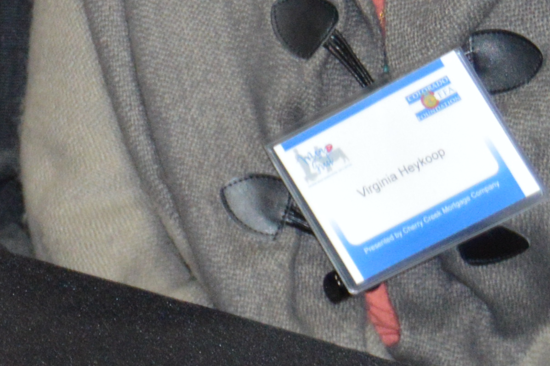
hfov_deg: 9.4
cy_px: -413
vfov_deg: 6.3
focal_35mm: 211
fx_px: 3221
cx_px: -391
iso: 1100
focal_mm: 28
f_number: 4
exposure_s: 1/60
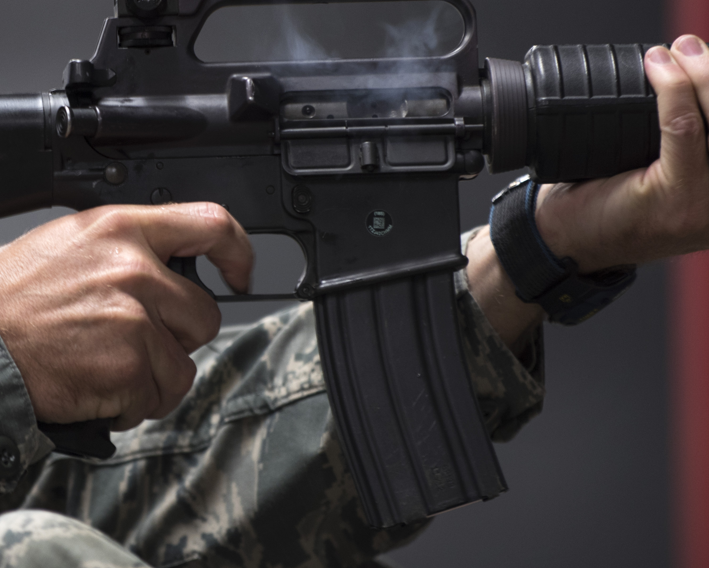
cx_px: 155
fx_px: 8856
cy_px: 102
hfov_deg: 4.6
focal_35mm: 422
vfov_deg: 3.7
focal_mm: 200
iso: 500
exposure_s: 1/60
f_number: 2.8
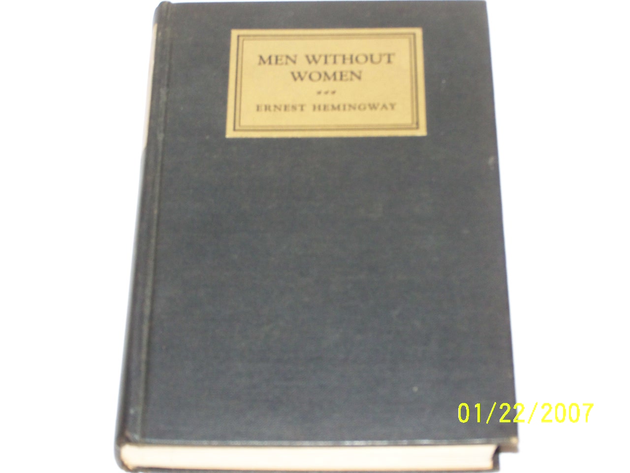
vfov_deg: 19.6
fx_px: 1365
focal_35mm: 75
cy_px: 236
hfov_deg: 26.0
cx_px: 315
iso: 200
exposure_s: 1/40
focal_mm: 12.5
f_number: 3.2
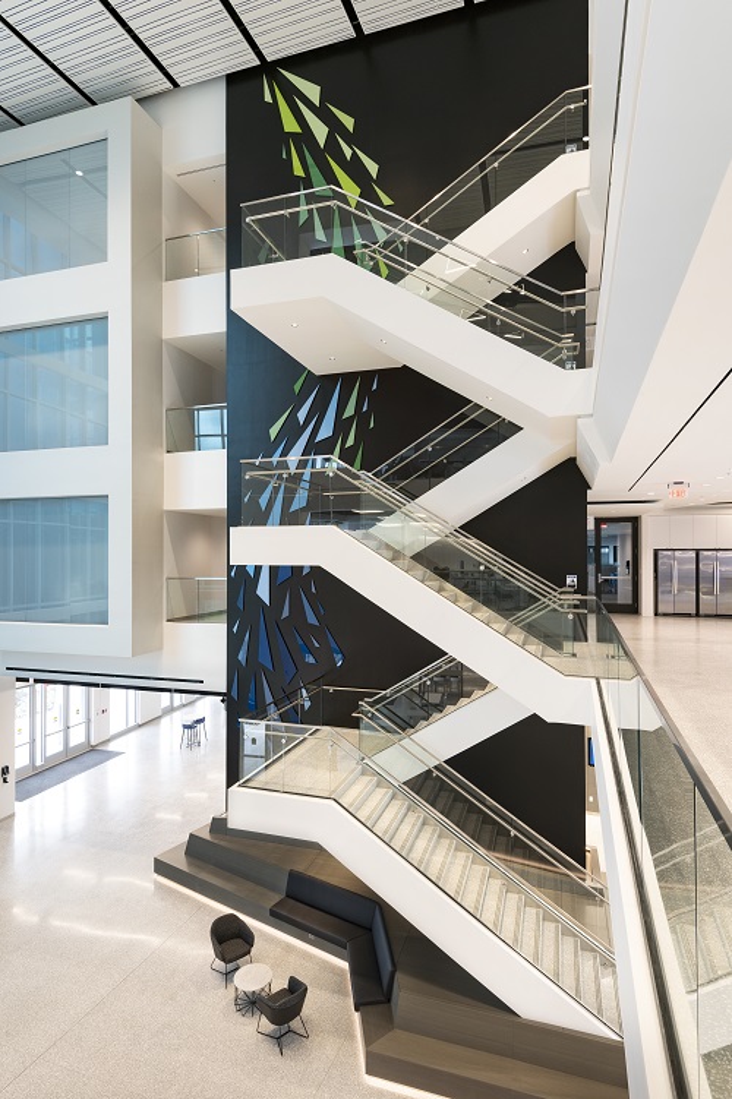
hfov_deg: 64.5
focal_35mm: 19
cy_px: 550
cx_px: 366
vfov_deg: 86.9
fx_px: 580
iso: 640
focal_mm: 19
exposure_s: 1/13
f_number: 11
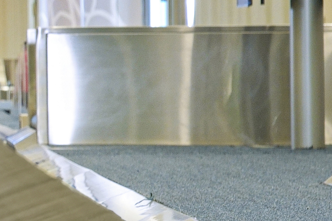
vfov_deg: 3.4
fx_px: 3744
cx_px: -697
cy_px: 124
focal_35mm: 406
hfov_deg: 4.8
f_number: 5.6
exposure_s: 1/25
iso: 500
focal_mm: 59
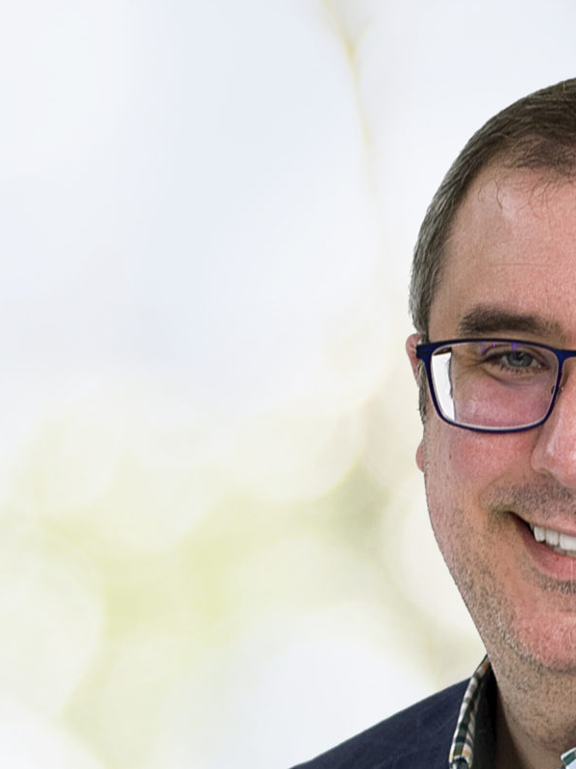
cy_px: 615
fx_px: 4483
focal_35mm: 202
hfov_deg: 7.3
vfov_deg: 9.8
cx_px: 649
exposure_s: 1/80
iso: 800
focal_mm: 55
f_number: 5.6
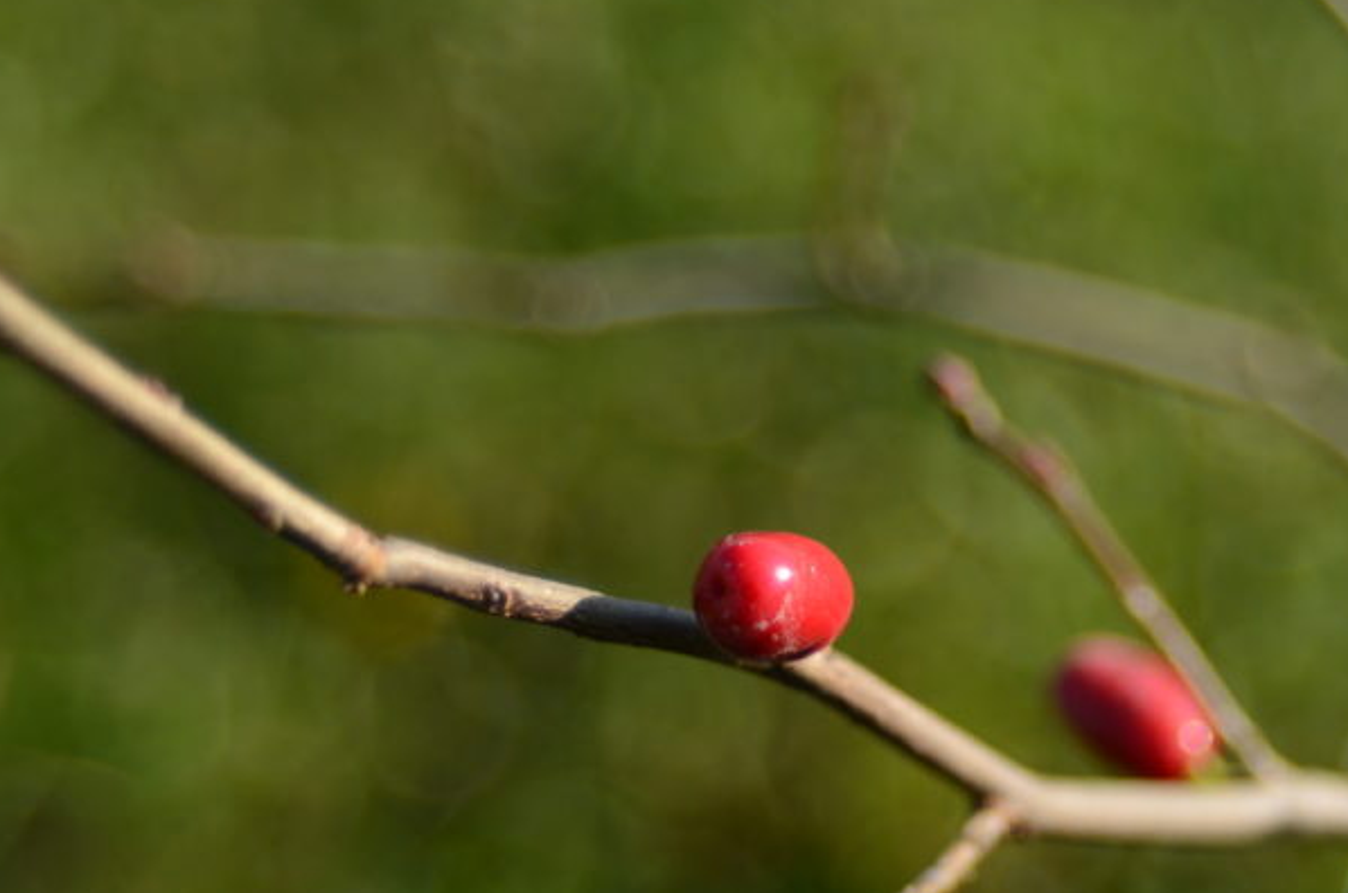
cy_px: 552
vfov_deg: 8.9
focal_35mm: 154
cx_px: 1046
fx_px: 5754
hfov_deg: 13.3
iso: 125
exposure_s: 1/500
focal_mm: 60
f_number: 4.2
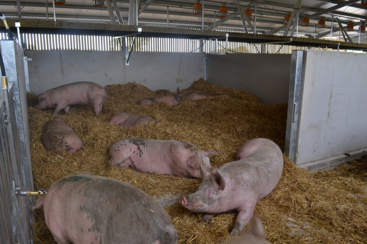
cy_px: 122
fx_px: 275
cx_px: 184
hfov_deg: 67.4
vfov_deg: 47.9
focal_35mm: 27
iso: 400
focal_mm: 18
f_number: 16
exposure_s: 1/4
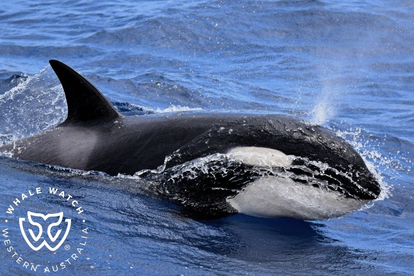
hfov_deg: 7.0
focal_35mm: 292
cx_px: 207
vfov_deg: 4.7
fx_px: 3363
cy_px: 138
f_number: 5.6
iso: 400
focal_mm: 195
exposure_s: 1/1600
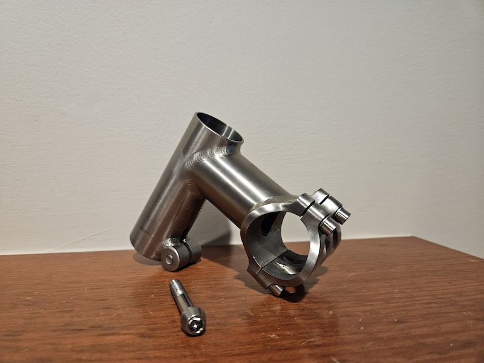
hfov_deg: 73.9
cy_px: 182
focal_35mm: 23
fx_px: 322
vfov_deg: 58.9
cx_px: 242
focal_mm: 5.4
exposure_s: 1/60
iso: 640
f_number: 1.8
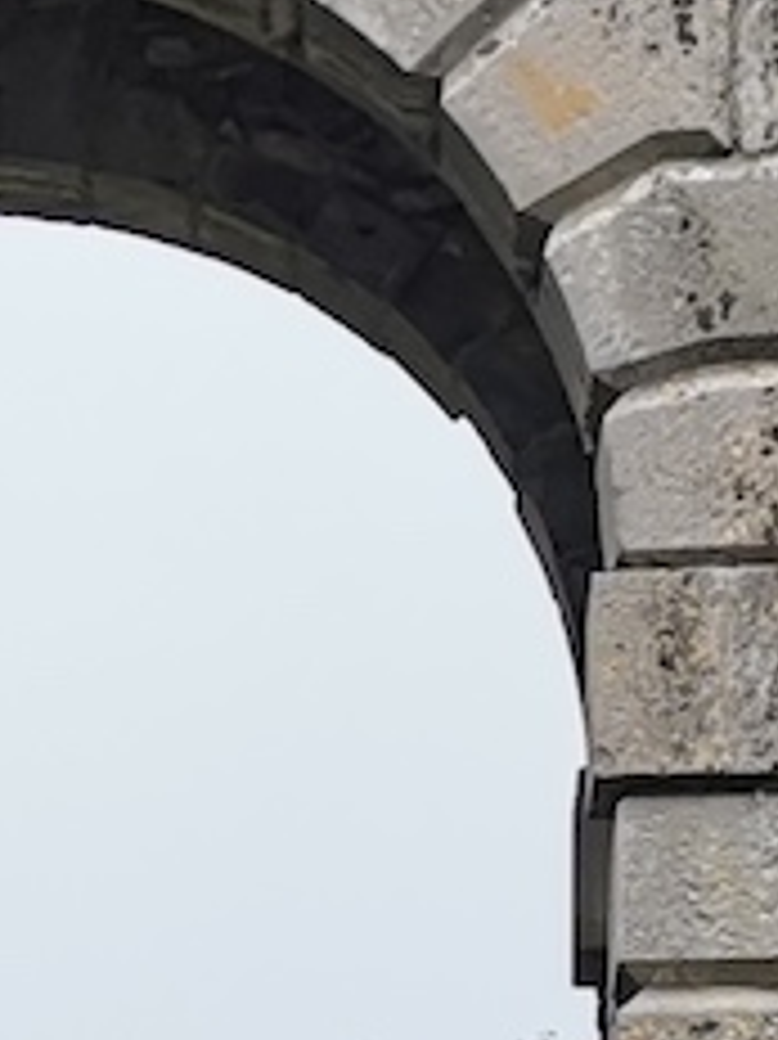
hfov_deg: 6.1
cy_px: 1945
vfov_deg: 8.1
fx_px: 7019
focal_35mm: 234
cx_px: -1048
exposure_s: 1/1481
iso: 50
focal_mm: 5.56
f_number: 1.6
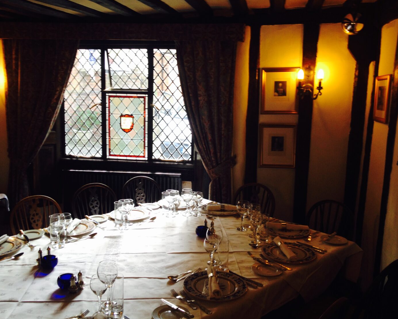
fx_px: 448
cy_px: 156
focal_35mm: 38
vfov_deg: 39.2
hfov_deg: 47.9
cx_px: 188
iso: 50
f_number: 2.4
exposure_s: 1/20
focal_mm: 4.28
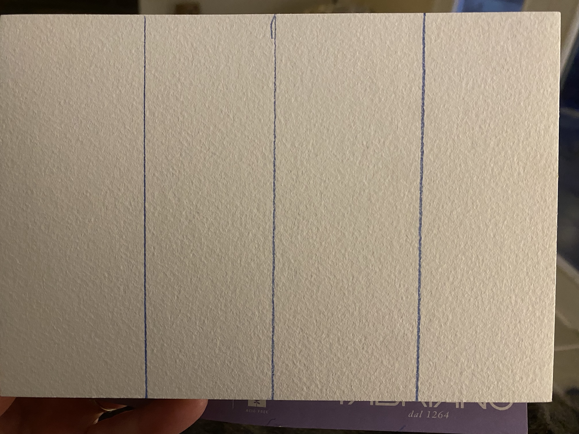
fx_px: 435
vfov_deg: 53.1
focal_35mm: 26
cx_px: 290
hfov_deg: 67.3
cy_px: 217
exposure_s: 1/40
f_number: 1.8
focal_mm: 4.25
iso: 400
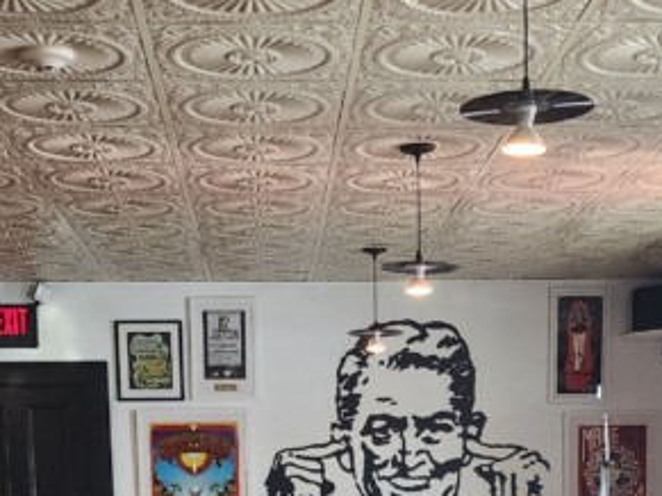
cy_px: 664
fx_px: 1548
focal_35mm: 81
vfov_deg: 17.0
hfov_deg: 24.1
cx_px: 364
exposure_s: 1/120
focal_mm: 6.4
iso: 200
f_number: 1.8
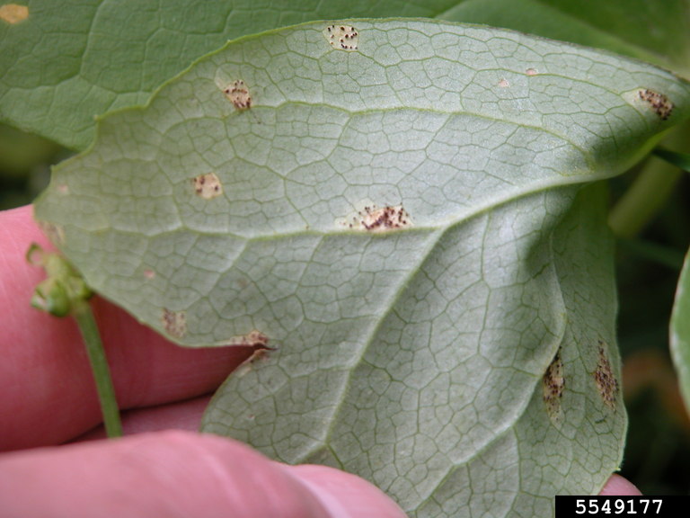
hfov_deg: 7.2
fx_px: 5502
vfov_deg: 5.4
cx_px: 345
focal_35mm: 276
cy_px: 259
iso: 100
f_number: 4.2
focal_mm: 71.2
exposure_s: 1/84
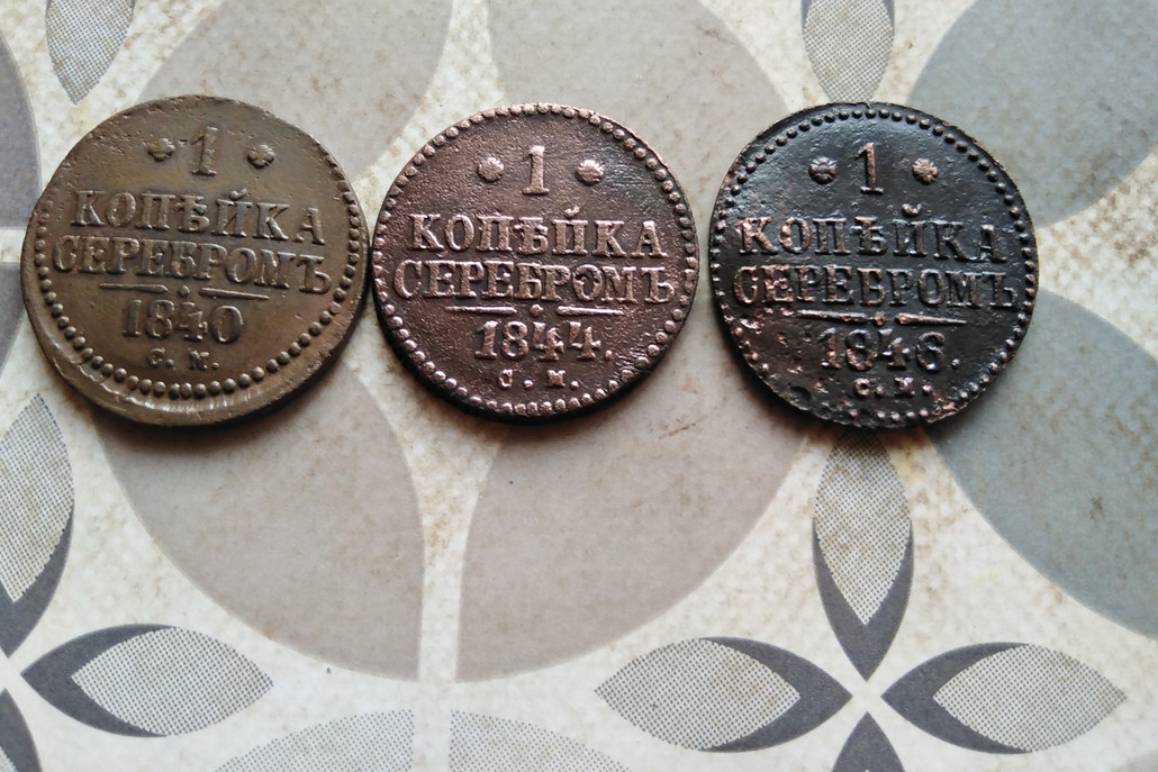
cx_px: 565
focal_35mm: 28
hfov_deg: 65.5
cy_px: 369
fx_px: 901
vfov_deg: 46.4
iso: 131
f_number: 1.8
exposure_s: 1/40
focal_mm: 3.59
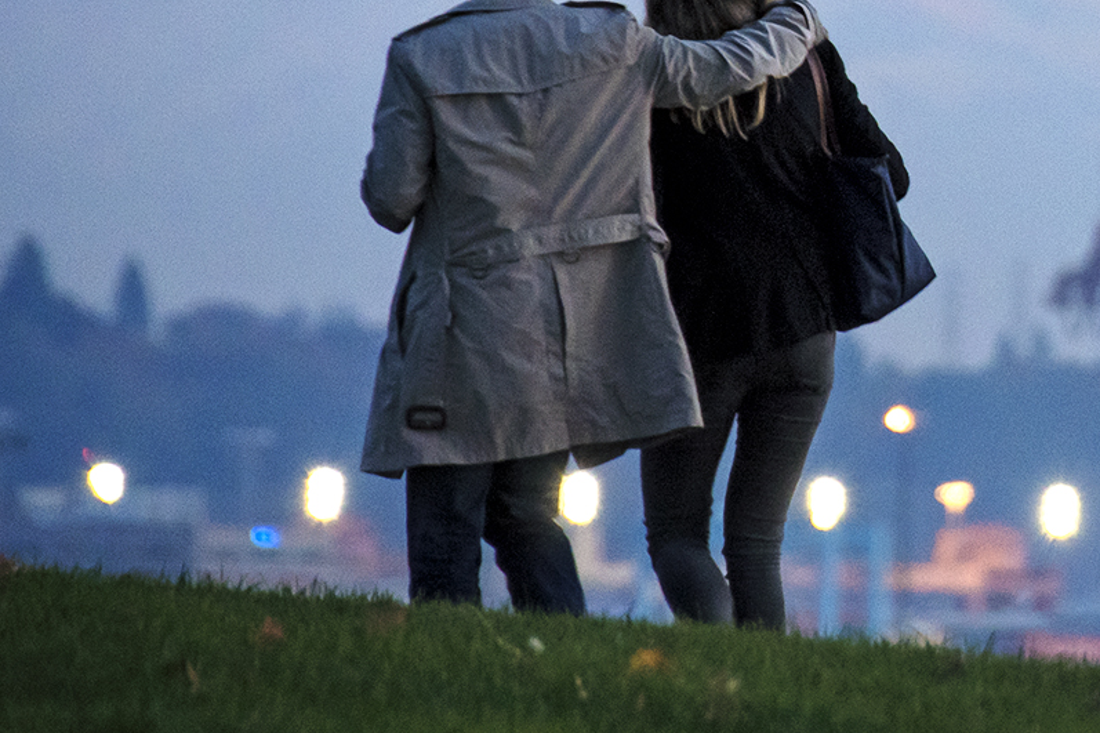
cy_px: -10
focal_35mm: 1156
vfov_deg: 1.2
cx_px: 1224
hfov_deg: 1.8
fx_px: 35313
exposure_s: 1/160
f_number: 7.1
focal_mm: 300
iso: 800
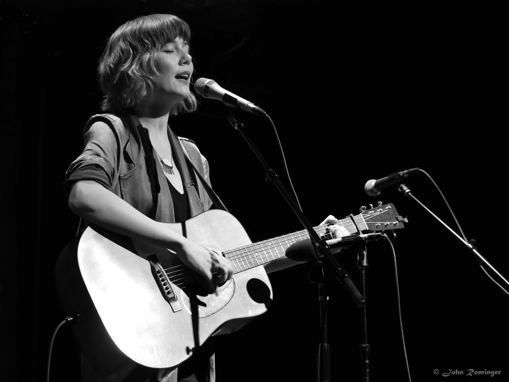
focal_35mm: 168
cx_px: 254
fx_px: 2471
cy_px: 191
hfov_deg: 11.8
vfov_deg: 8.8
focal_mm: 84
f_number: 5.2
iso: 3200
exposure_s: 1/40
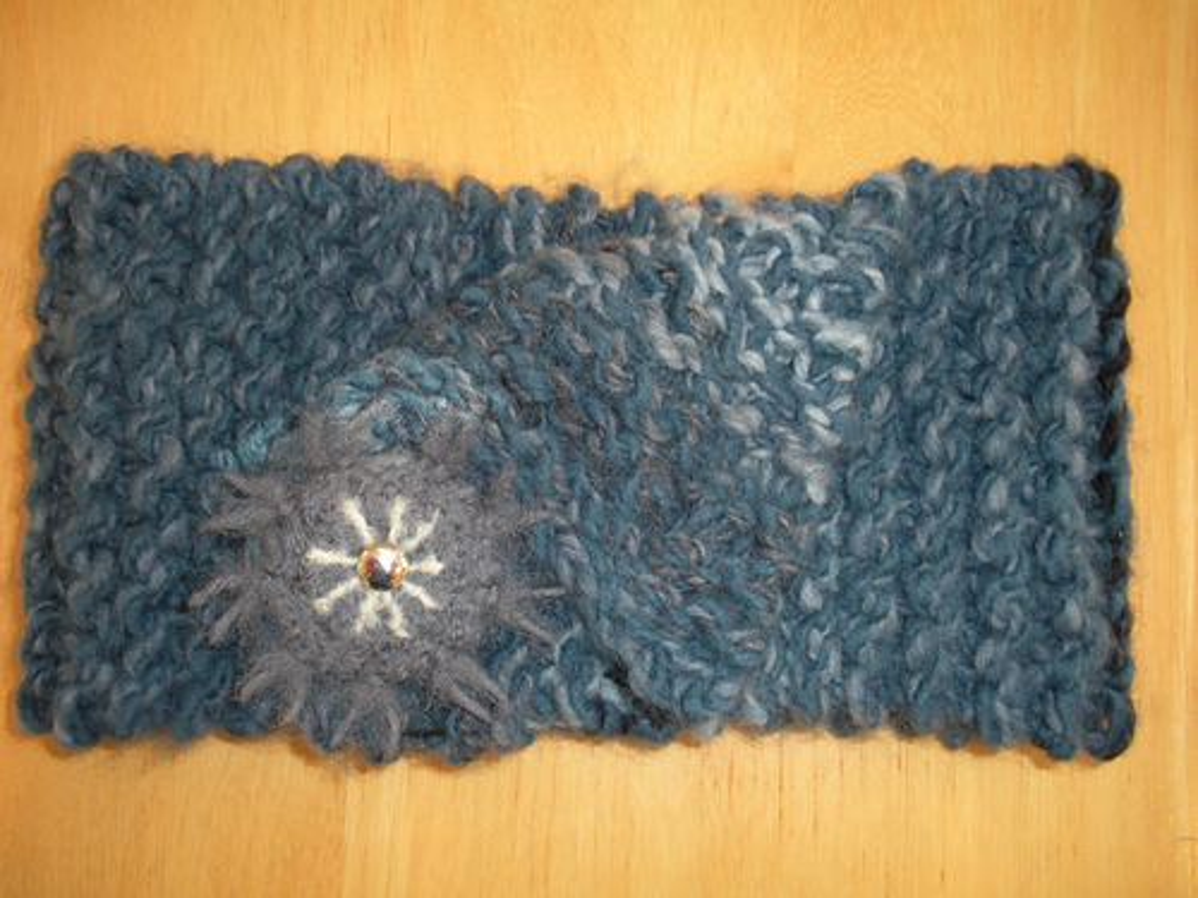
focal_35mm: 35
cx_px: 599
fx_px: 1211
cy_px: 449
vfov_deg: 40.7
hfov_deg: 52.6
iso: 200
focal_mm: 6.3
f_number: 3.5
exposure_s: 1/30
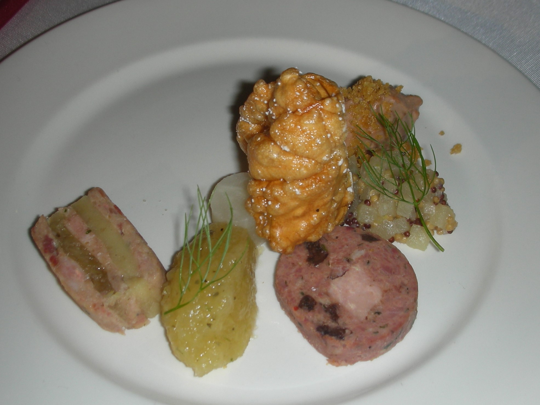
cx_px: 270
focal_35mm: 35
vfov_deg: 40.7
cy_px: 202
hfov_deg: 52.6
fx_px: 546
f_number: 8.5
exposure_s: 1/60.1
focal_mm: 5.8
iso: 50
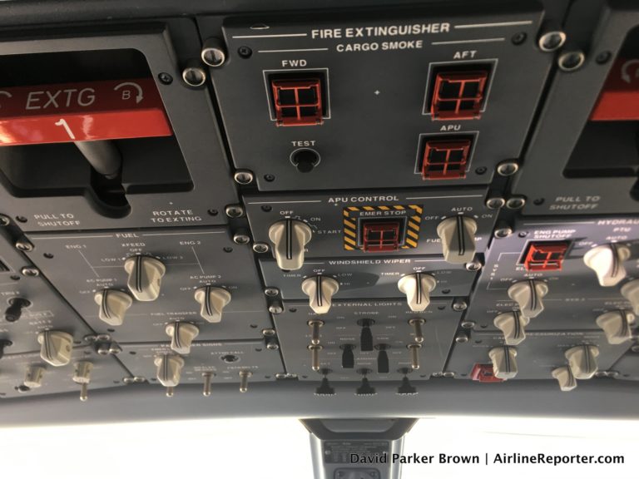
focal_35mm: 29
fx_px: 535
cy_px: 240
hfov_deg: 61.7
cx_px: 320
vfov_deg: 48.2
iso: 25
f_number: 2.2
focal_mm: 4.15
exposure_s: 1/40
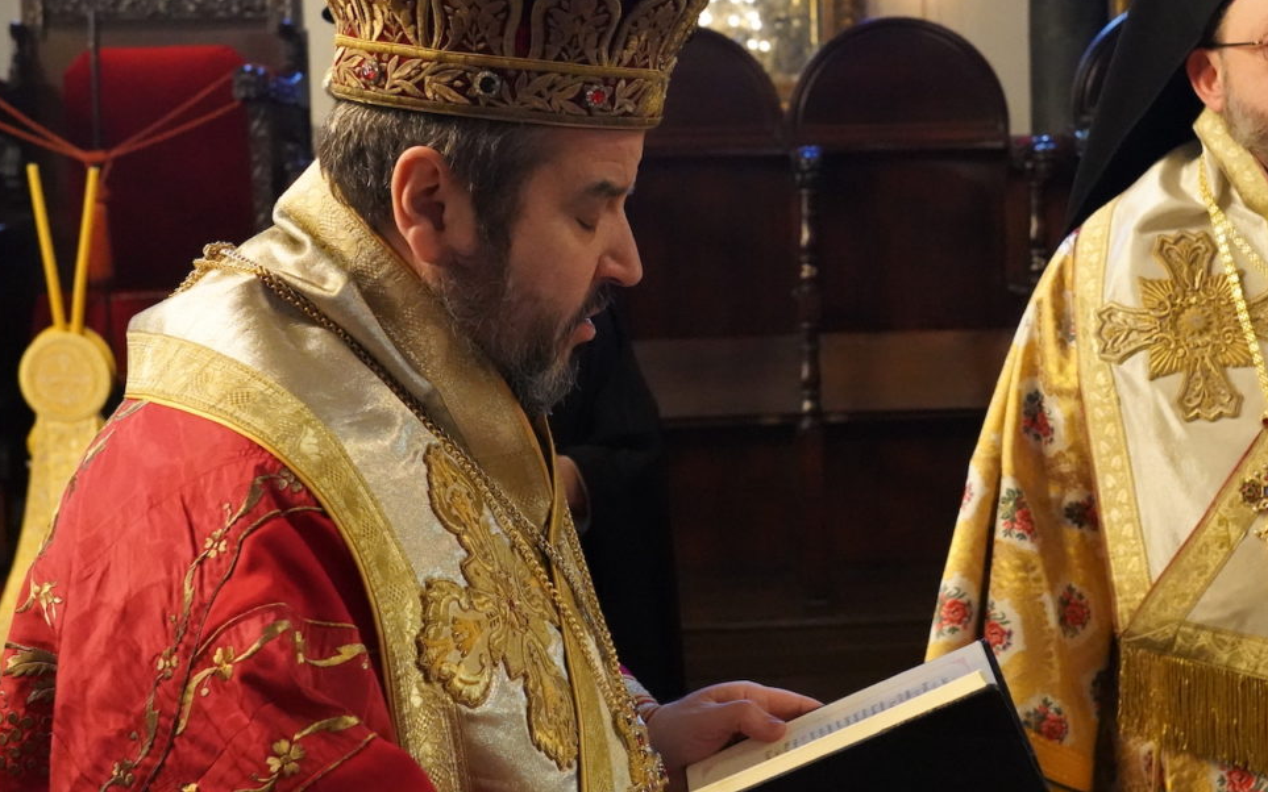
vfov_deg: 24.8
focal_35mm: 52
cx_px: 785
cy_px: 266
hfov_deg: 38.6
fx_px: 1797
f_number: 5.6
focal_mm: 32
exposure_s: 1/100
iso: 20000
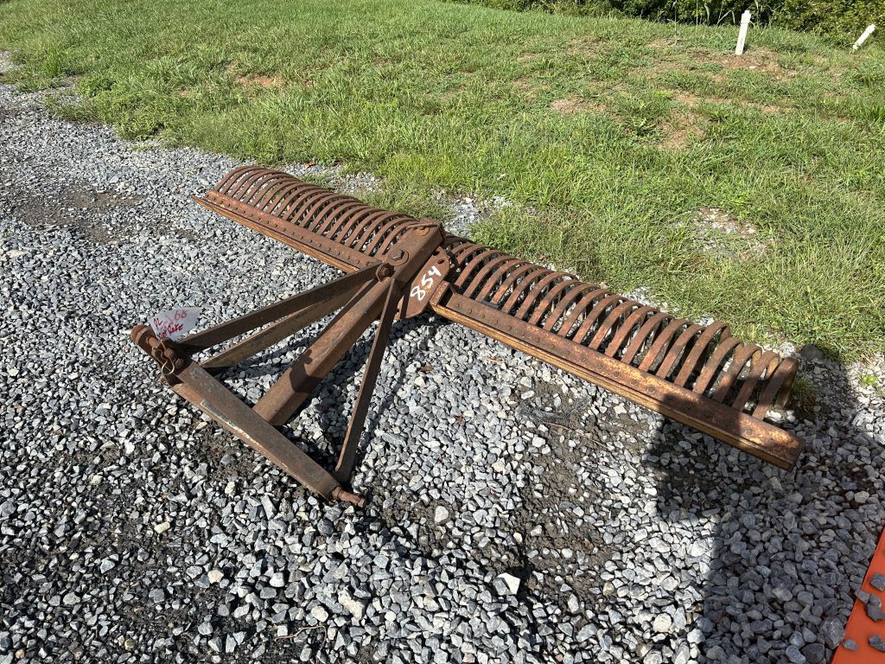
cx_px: 442
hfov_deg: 67.3
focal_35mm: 26
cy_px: 332
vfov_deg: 53.1
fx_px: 665
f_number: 1.5
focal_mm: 5.7
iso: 50
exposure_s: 1/3460
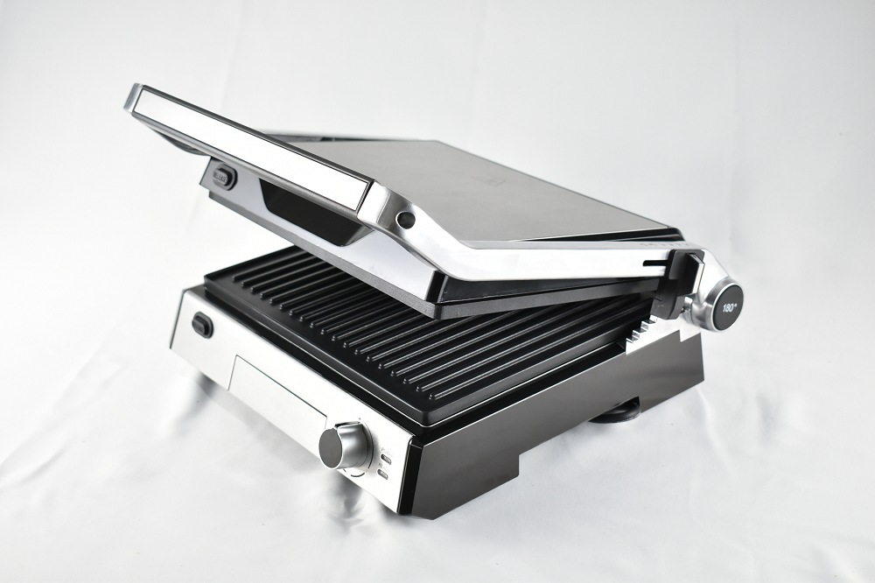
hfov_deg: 37.9
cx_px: 438
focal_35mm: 52
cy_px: 292
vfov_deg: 25.7
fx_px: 1276
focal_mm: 35
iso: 800
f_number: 5
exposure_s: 1/80
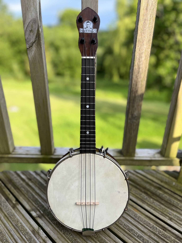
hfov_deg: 53.1
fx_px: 182
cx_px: 91
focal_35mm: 26
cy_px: 122
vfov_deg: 67.3
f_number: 1.6
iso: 50
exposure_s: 1/1009
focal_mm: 5.1
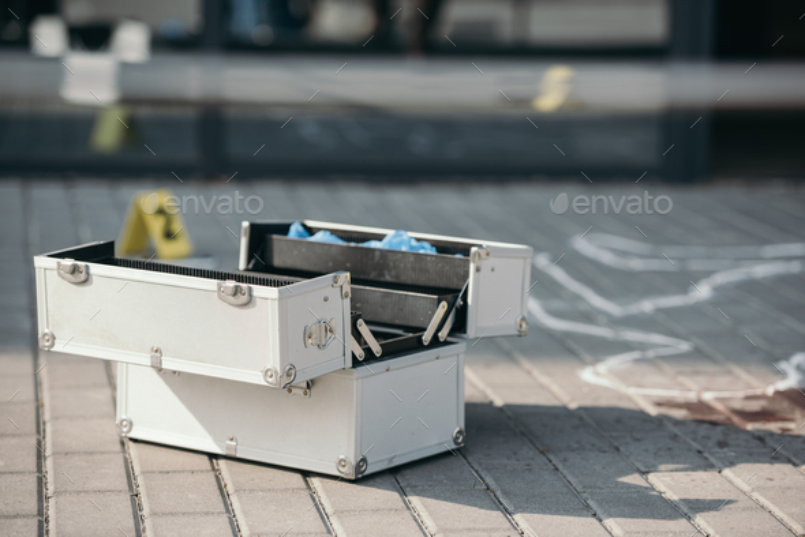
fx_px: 2595
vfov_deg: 11.8
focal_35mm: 116
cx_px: 402
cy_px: 268
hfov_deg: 17.6
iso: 100
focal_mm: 116
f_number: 3.5
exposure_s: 1/800
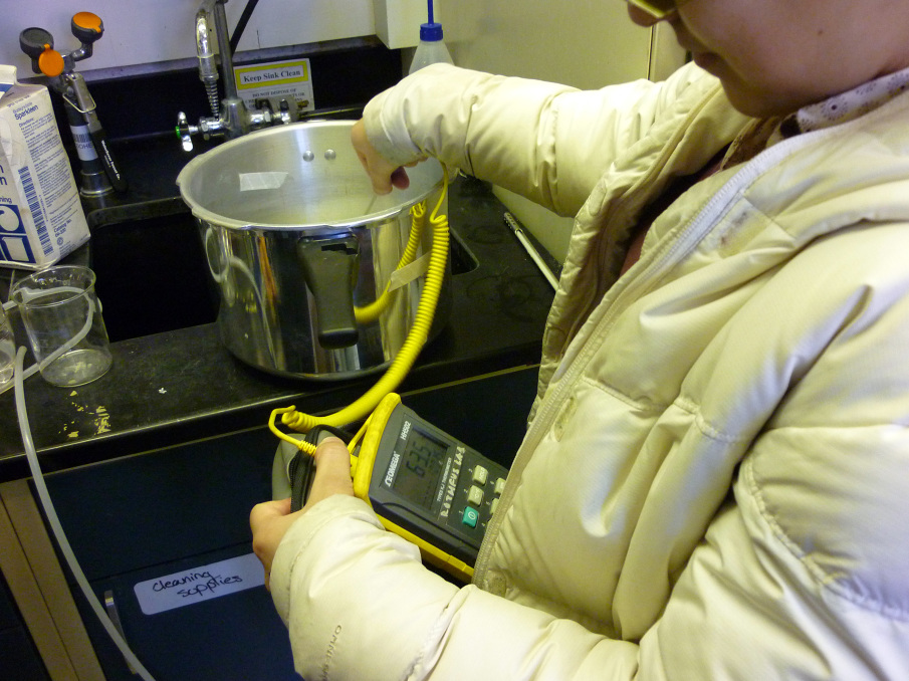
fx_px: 866
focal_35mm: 33
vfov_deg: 42.9
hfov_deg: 55.4
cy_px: 340
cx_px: 454
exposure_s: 1/30
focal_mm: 5.5
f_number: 2.8
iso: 400
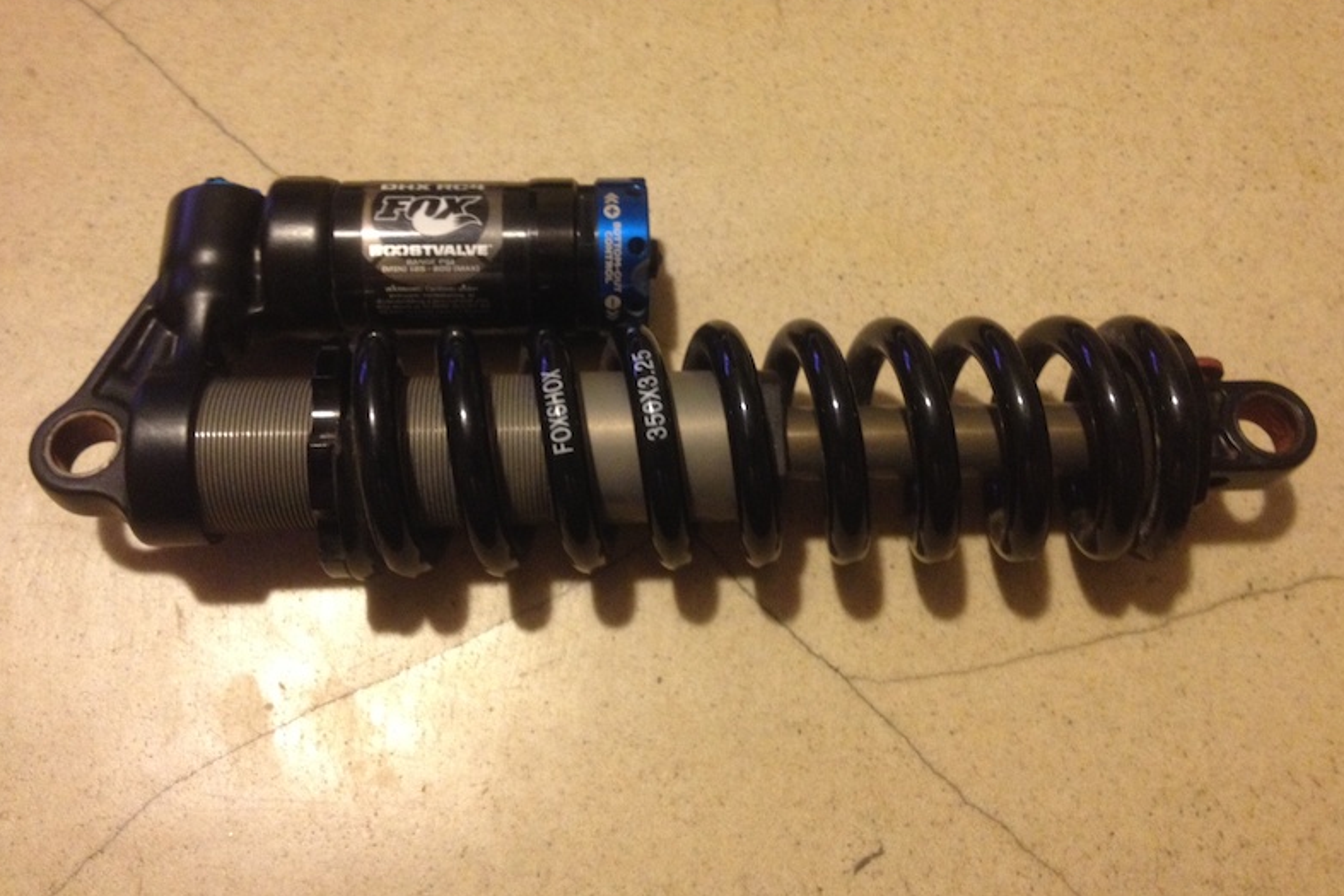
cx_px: 671
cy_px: 404
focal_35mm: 37
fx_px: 1381
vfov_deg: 35.9
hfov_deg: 51.9
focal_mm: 4.28
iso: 320
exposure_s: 1/20
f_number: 2.4
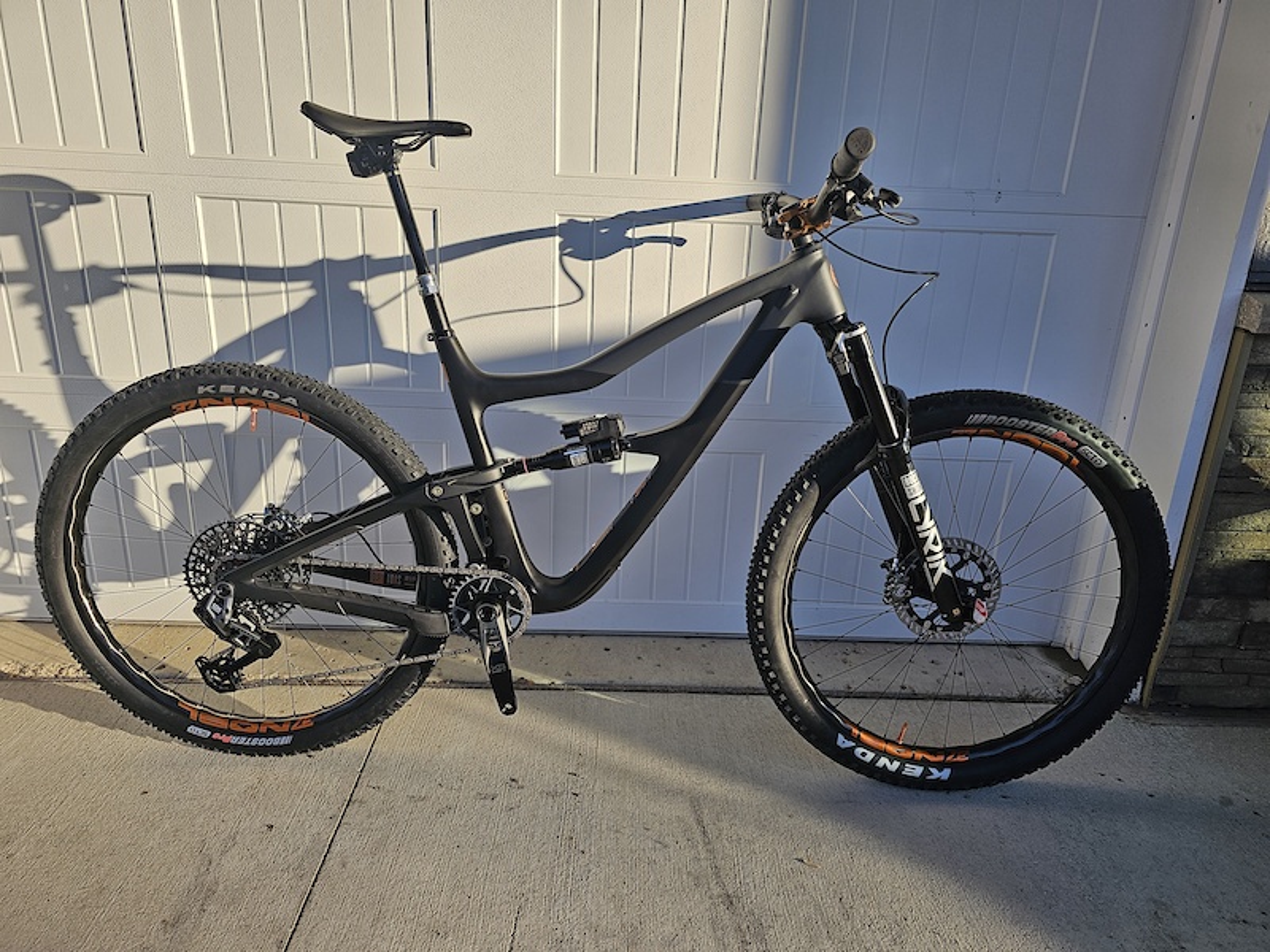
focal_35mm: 23
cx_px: 635
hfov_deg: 73.9
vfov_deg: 58.9
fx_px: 844
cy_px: 476
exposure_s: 1/447
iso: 20
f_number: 1.7
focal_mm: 6.3
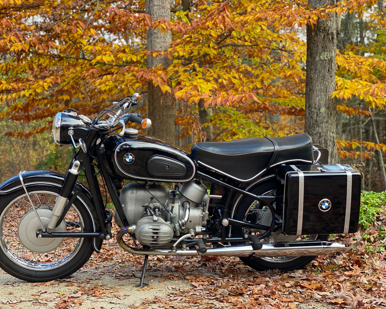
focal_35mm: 55
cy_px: 153
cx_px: 186
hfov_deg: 34.1
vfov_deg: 27.6
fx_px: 628
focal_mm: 6
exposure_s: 1/122
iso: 80
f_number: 2
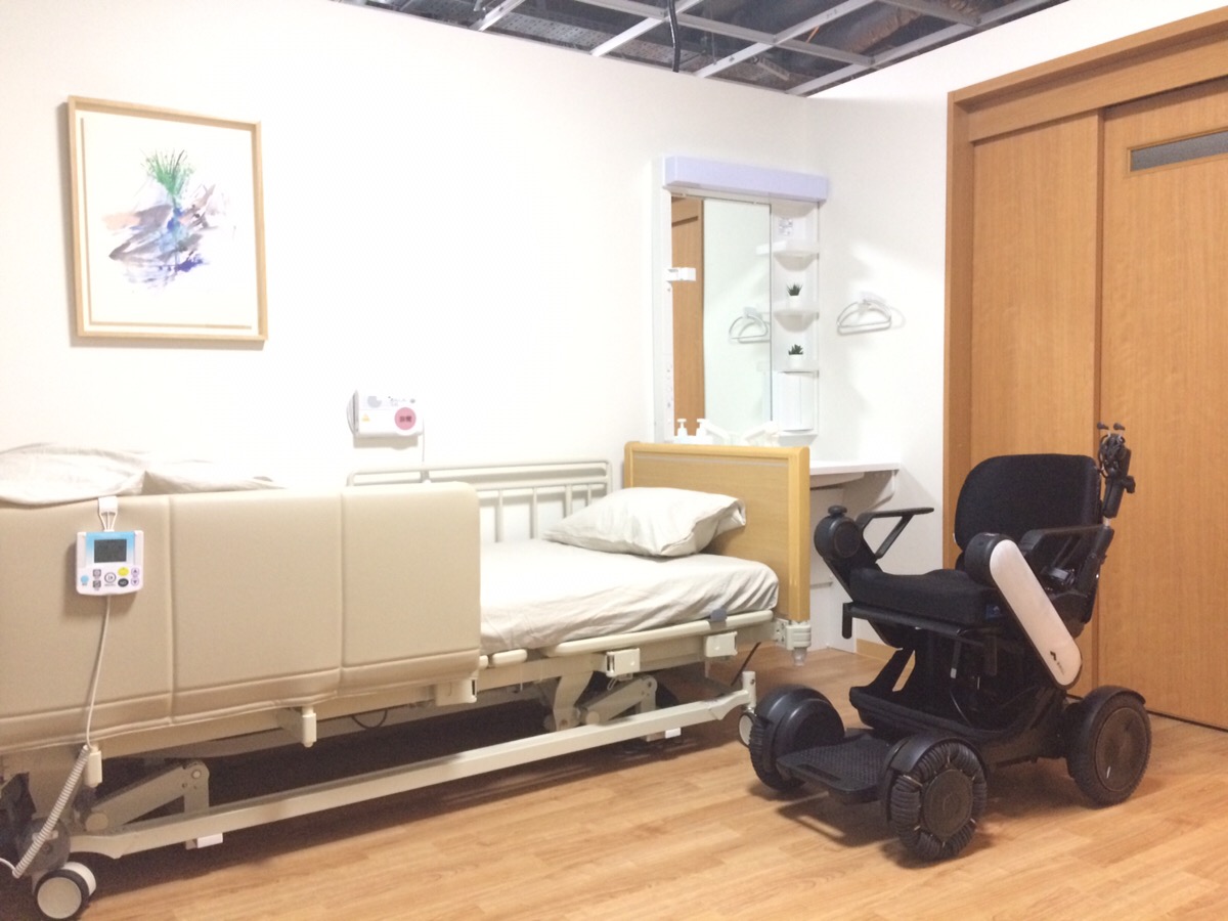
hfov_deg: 61.7
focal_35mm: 29
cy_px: 460
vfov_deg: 48.2
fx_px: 1029
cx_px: 614
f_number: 2.2
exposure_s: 1/30
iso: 320
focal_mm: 4.15
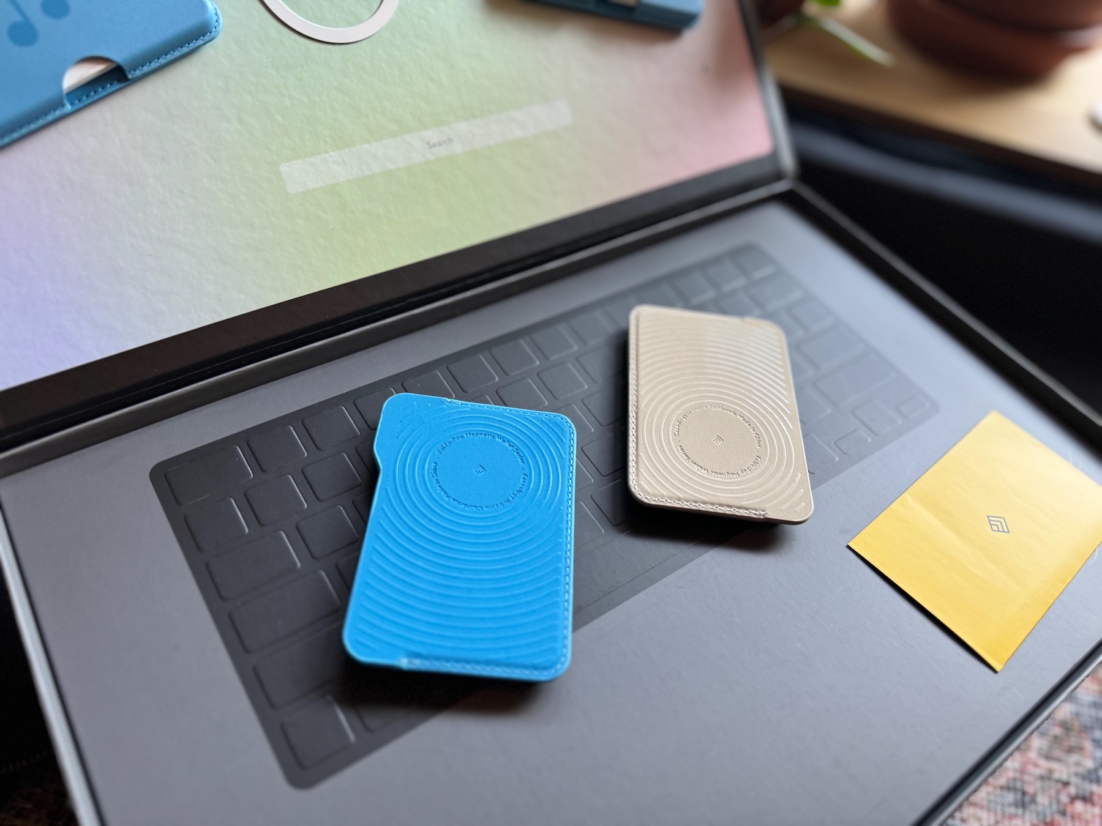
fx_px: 764
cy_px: 413
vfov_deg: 56.8
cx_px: 551
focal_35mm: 24
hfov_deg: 71.6
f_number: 1.78
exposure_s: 1/60
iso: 200
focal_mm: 6.76
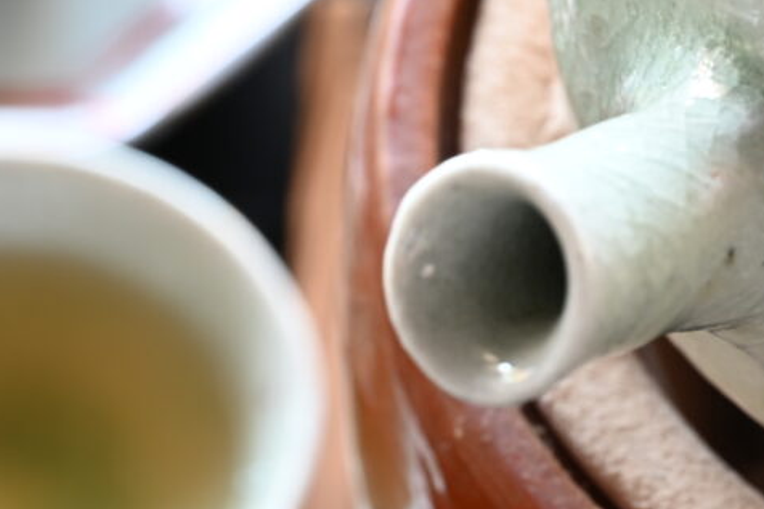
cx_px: 762
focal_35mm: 339
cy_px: -2
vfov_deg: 4.0
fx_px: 7191
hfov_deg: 6.1
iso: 160
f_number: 8
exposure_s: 1/2
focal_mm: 105
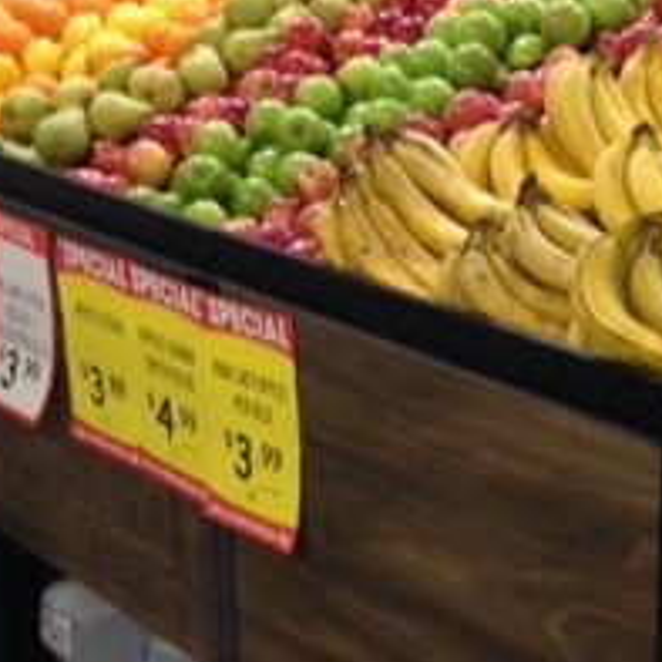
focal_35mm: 95
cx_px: 595
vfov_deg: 18.2
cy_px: 447
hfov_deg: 18.0
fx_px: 2055
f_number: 2.4
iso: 100
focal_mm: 4.12
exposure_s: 1/20
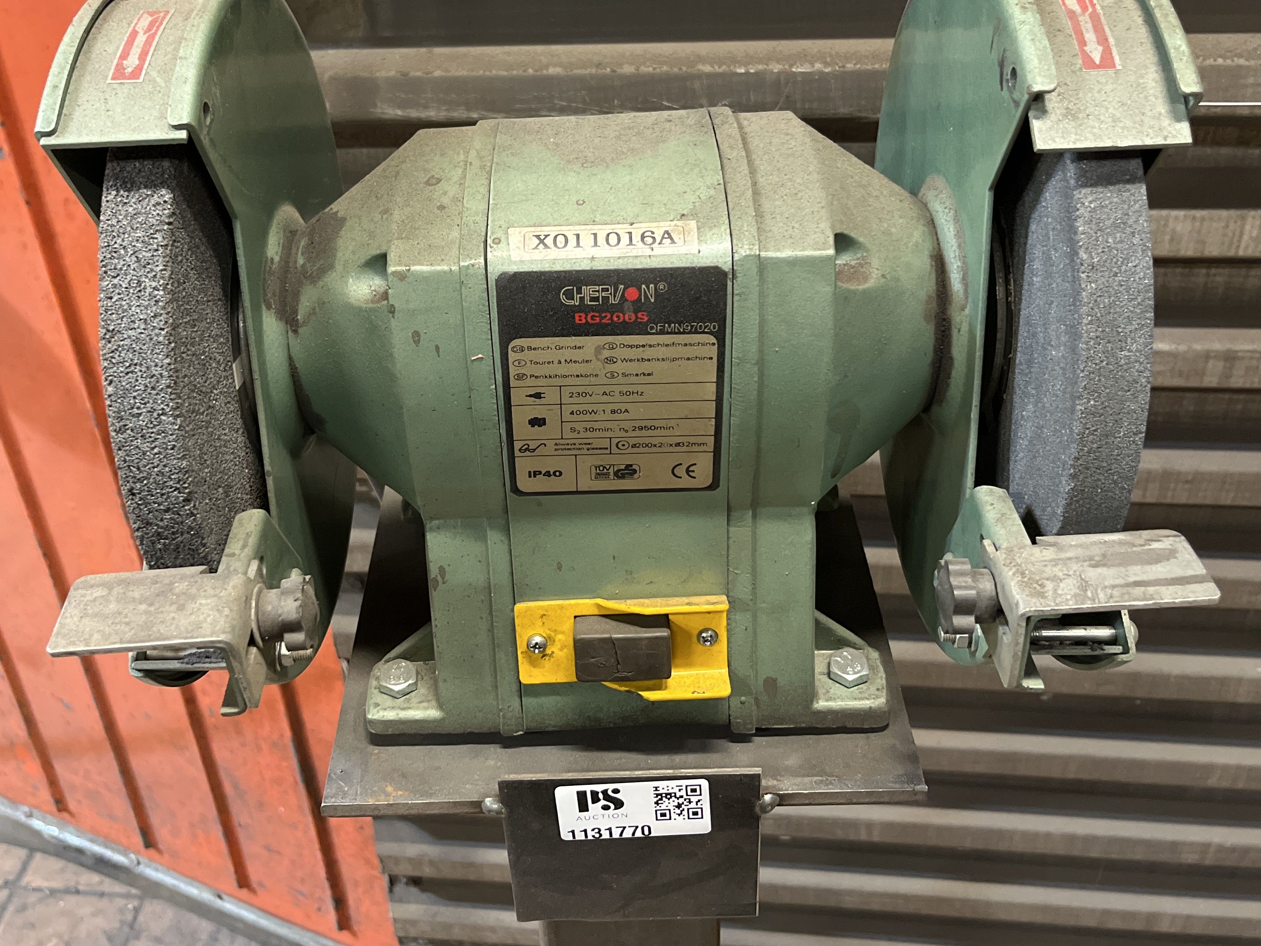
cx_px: 541
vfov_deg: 39.5
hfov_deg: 51.2
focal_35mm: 36
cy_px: 378
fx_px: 1311
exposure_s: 1/33
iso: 500
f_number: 1.6
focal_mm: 5.1
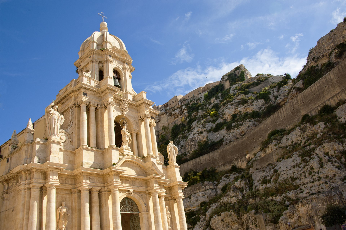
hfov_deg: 58.8
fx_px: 307
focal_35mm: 32
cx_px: 173
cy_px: 115
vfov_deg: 41.1
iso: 500
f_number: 8
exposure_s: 1/1250
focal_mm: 32
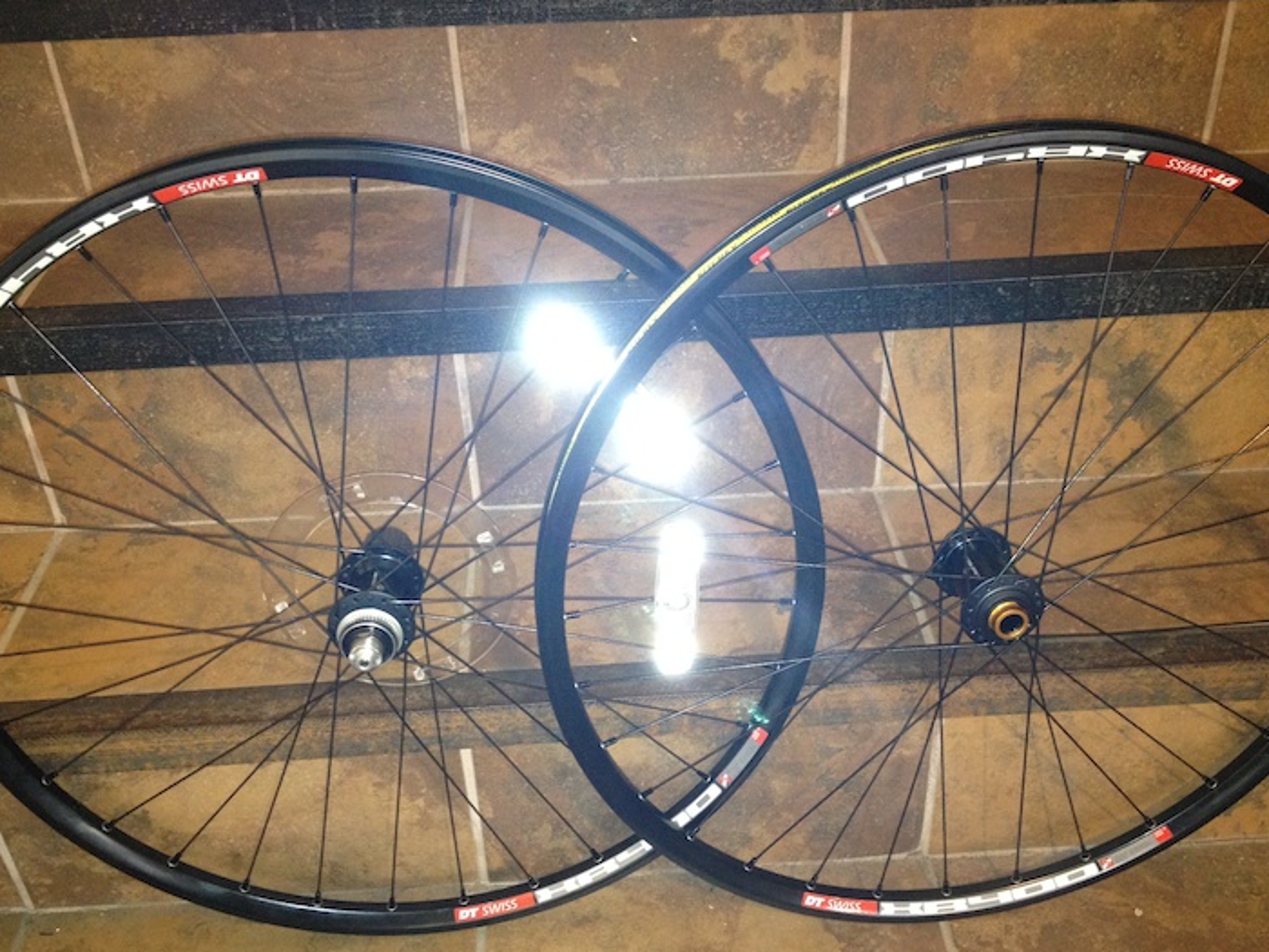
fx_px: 1466
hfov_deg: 46.8
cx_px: 674
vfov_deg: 35.9
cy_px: 537
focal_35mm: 40
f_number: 2.4
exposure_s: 1/16
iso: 250
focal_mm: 4.28
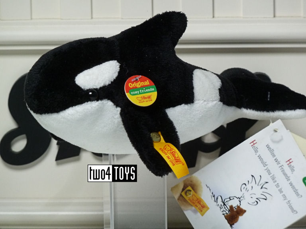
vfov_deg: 7.1
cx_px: 153
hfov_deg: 9.4
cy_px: 114
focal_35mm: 210
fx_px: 1856
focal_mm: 34.4
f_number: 4.6
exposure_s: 1/80
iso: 320
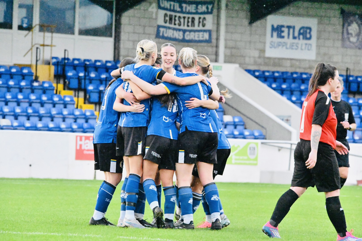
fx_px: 3620
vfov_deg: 3.8
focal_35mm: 360
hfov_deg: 5.7
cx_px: 181
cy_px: 120
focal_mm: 360
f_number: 11
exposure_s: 1/2000
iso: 25600
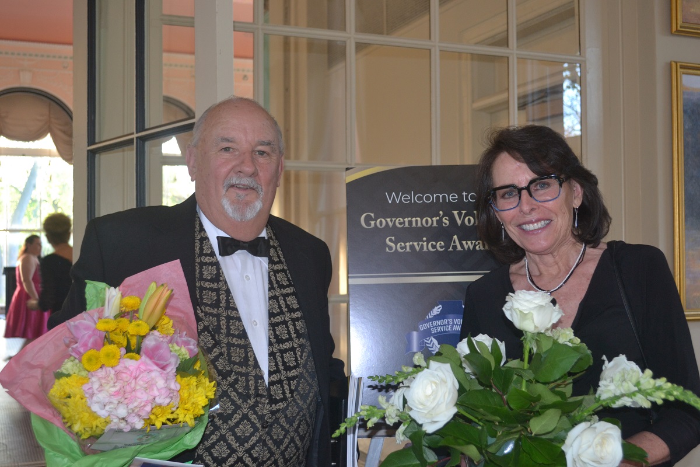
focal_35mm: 45
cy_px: 234
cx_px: 350
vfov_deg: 29.9
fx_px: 875
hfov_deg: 43.6
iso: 720
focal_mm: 30
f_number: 4.5
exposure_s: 1/30
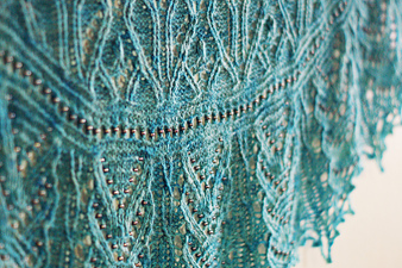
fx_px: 1239
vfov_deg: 12.3
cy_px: 96
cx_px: 180
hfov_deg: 18.4
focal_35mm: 111
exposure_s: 1/30
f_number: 2
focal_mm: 50
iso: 400
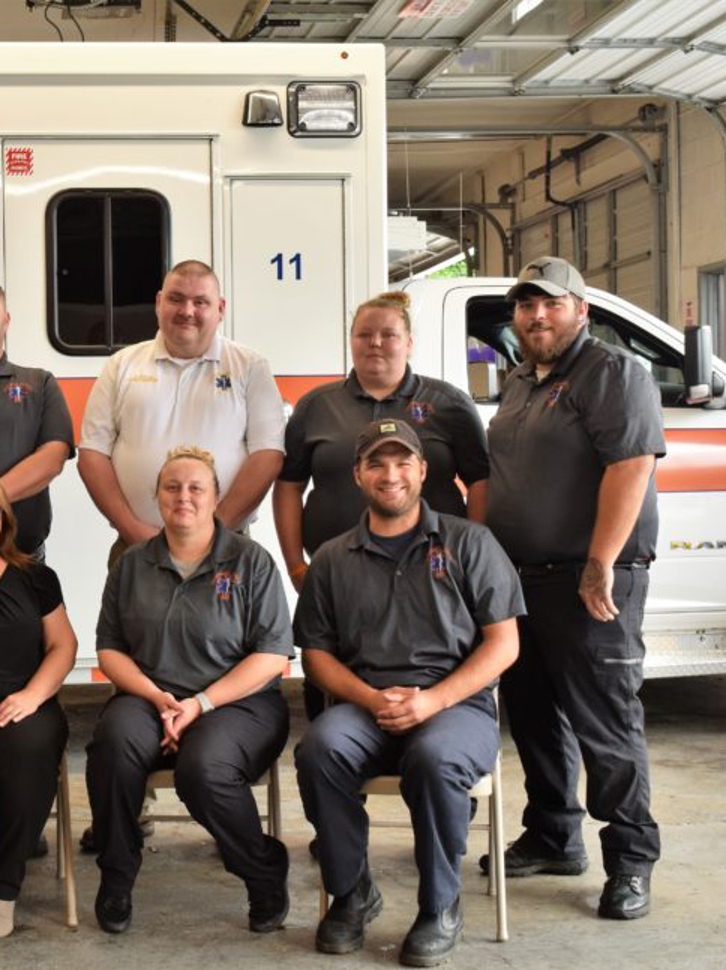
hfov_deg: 25.5
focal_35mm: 55
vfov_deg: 35.1
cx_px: 26
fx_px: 1531
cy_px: 489
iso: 800
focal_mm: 25
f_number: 10
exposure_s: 1/40
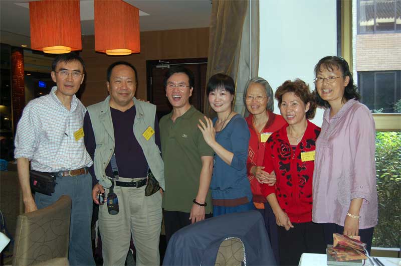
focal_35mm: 39
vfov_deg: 34.1
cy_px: 133
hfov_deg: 49.6
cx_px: 200
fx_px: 434
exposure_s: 1/60
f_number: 4.2
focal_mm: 26
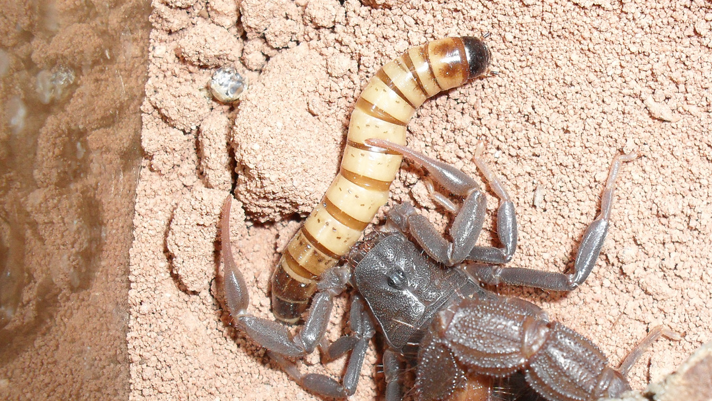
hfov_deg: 40.1
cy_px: 231
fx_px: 963
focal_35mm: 51
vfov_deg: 23.5
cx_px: 471
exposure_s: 1/45
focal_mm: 6.3
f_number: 3.2
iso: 200
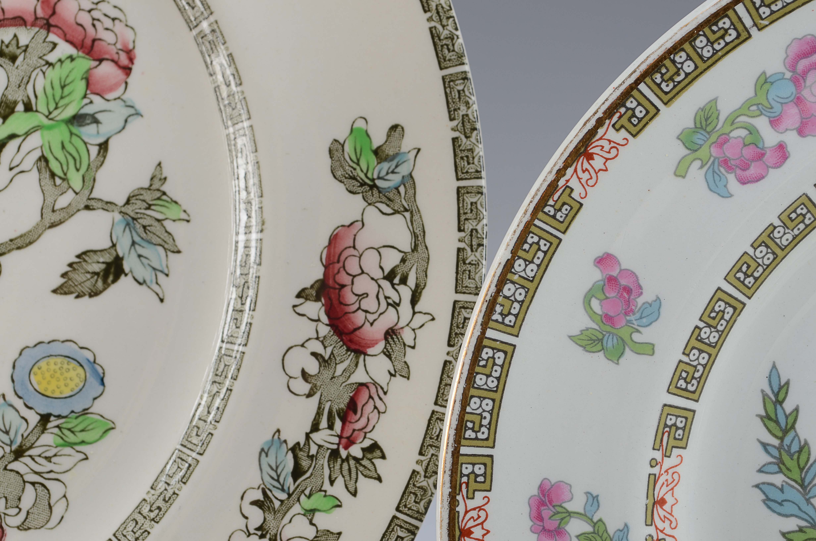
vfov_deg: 18.8
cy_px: 270
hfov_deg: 28.1
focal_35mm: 72
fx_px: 1629
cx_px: 408
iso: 100
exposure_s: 1/80
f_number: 13
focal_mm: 48
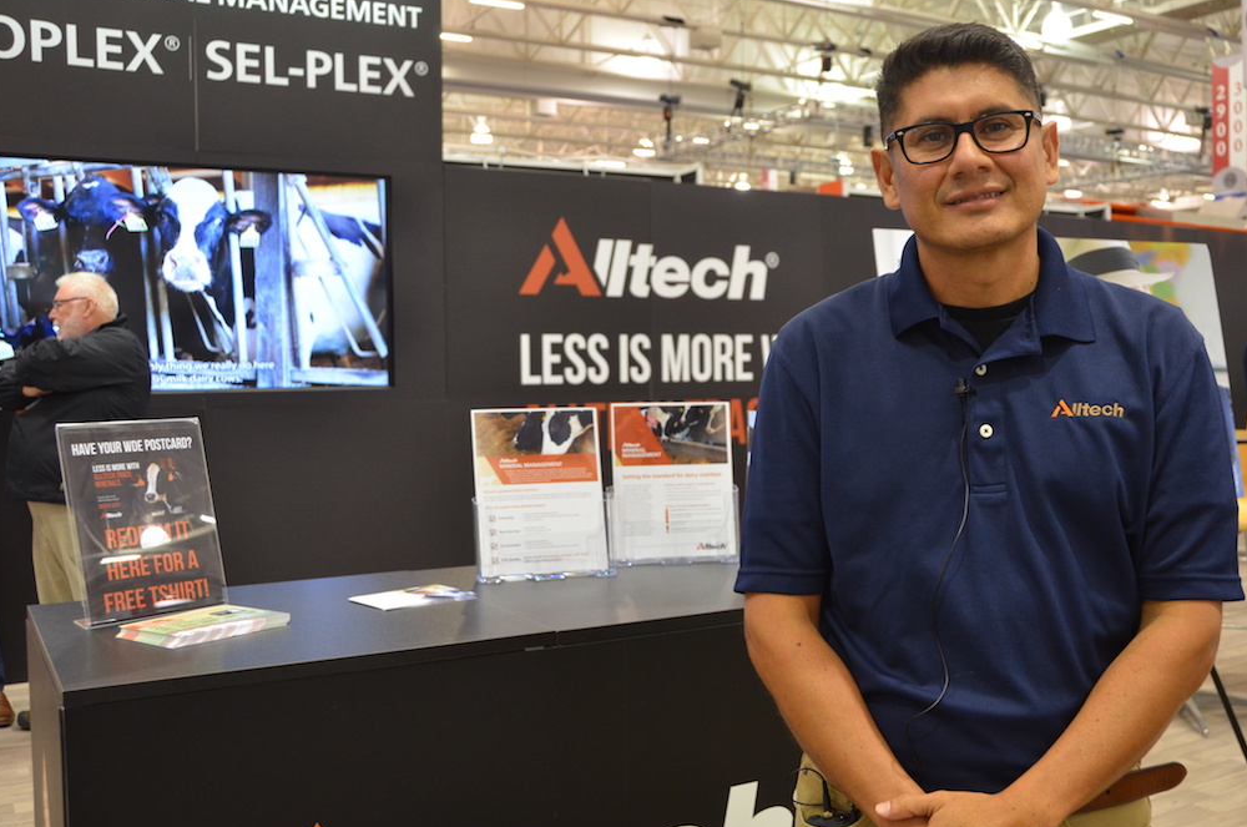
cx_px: 701
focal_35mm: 36
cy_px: 418
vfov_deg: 36.7
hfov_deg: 53.1
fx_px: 1245
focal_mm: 20
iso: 800
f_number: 3.8
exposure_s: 1/60
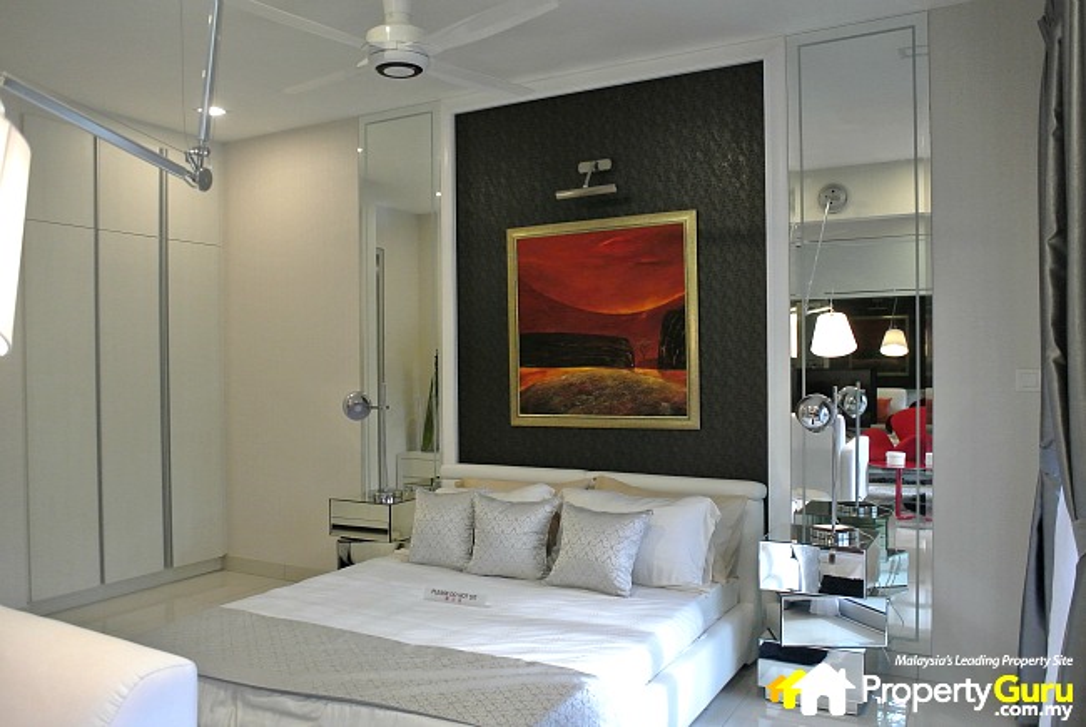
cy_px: 364
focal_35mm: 27
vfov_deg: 48.0
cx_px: 543
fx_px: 815
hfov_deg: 67.3
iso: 800
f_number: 2.8
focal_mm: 10
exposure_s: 1/100
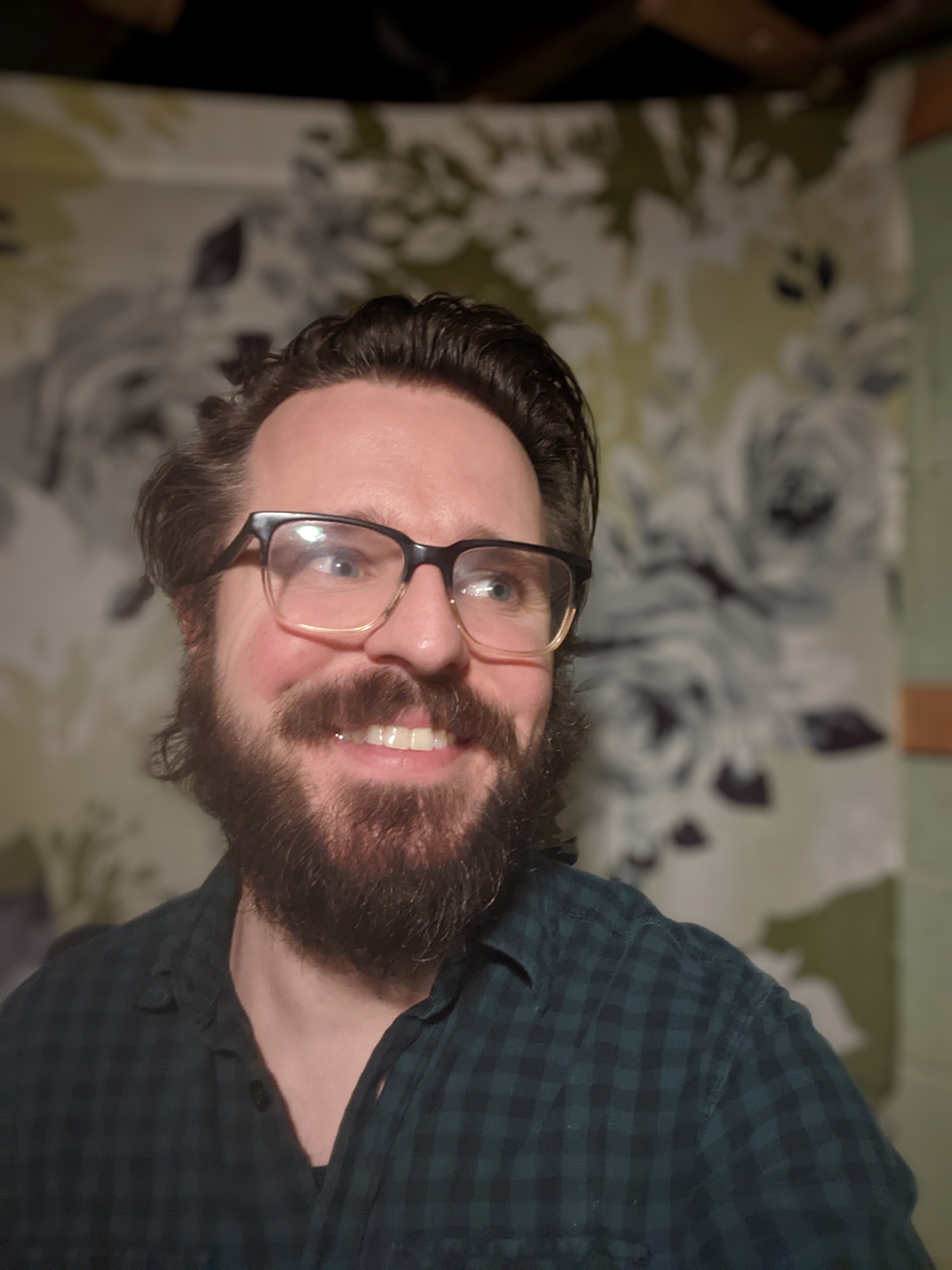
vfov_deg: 63.4
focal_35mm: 28
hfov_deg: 49.7
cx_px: 476
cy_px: 635
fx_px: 1027
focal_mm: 2.97
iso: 706
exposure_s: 1/30
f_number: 1.8
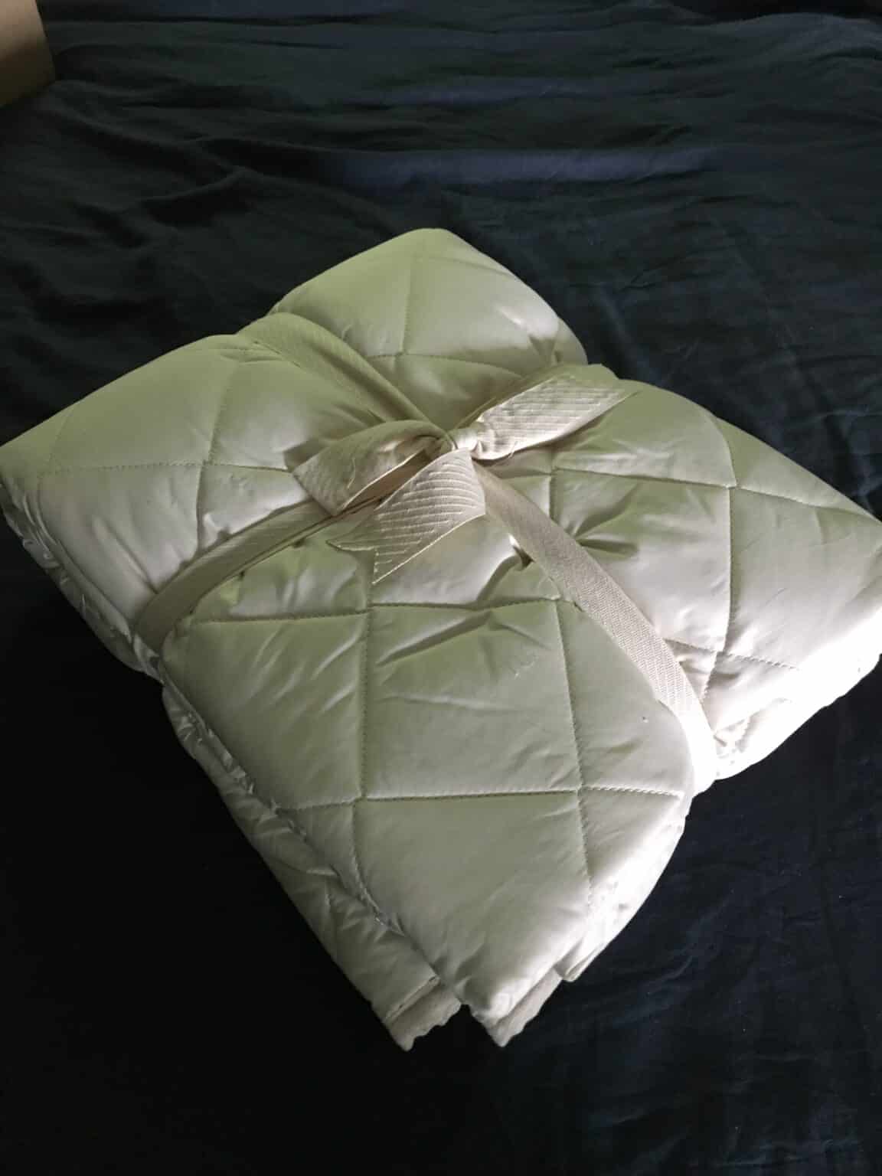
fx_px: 951
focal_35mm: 28
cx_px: 441
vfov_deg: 63.4
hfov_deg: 49.7
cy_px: 588
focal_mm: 3.99
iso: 80
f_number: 1.8
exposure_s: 1/6
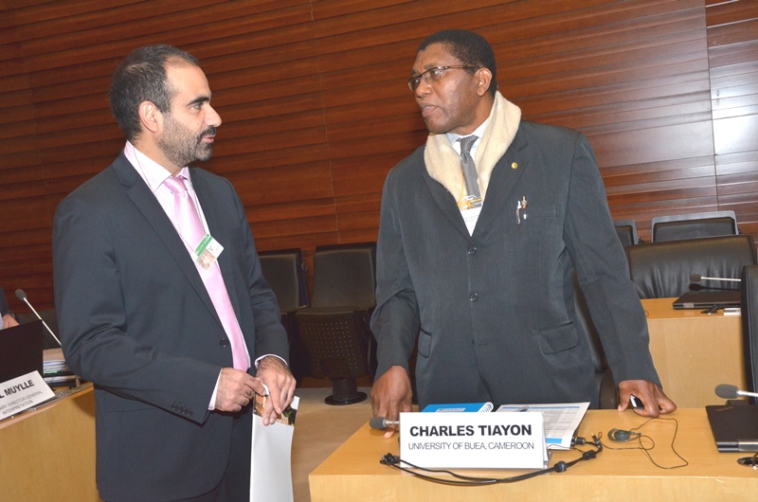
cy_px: 251
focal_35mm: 40
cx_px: 379
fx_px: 851
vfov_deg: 32.9
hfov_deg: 48.0
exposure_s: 1/125
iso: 1600
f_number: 8
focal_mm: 27
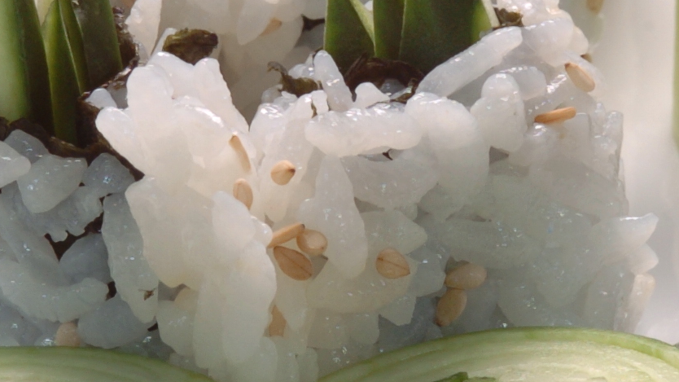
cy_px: 75
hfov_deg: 4.4
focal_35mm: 487
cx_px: 380
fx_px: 8759
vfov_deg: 2.5
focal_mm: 105
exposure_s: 5
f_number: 16
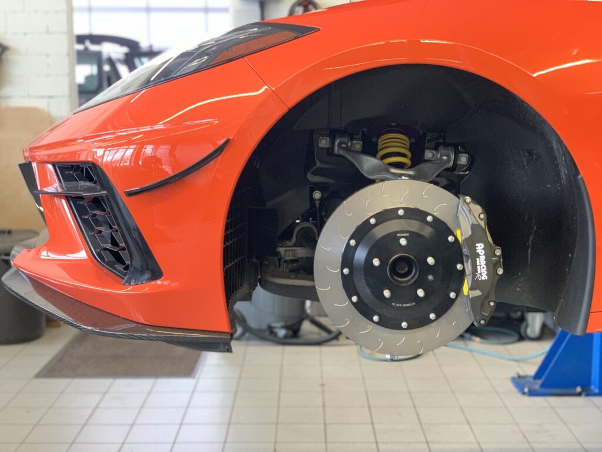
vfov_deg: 28.0
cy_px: 226
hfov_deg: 36.8
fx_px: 904
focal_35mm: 52
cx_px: 301
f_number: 2.4
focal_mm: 6
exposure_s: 1/60
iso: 400
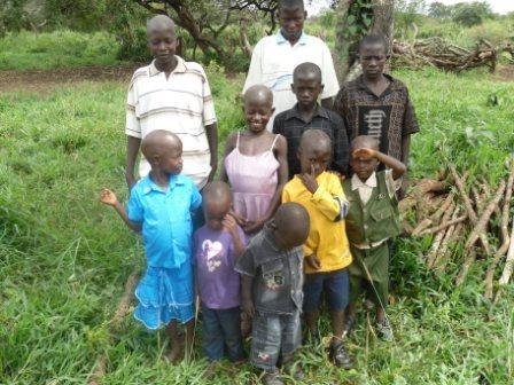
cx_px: 257
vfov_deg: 41.8
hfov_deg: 54.0
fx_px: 505
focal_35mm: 34
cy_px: 192
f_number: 2.8
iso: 80
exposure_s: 1/469
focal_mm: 6
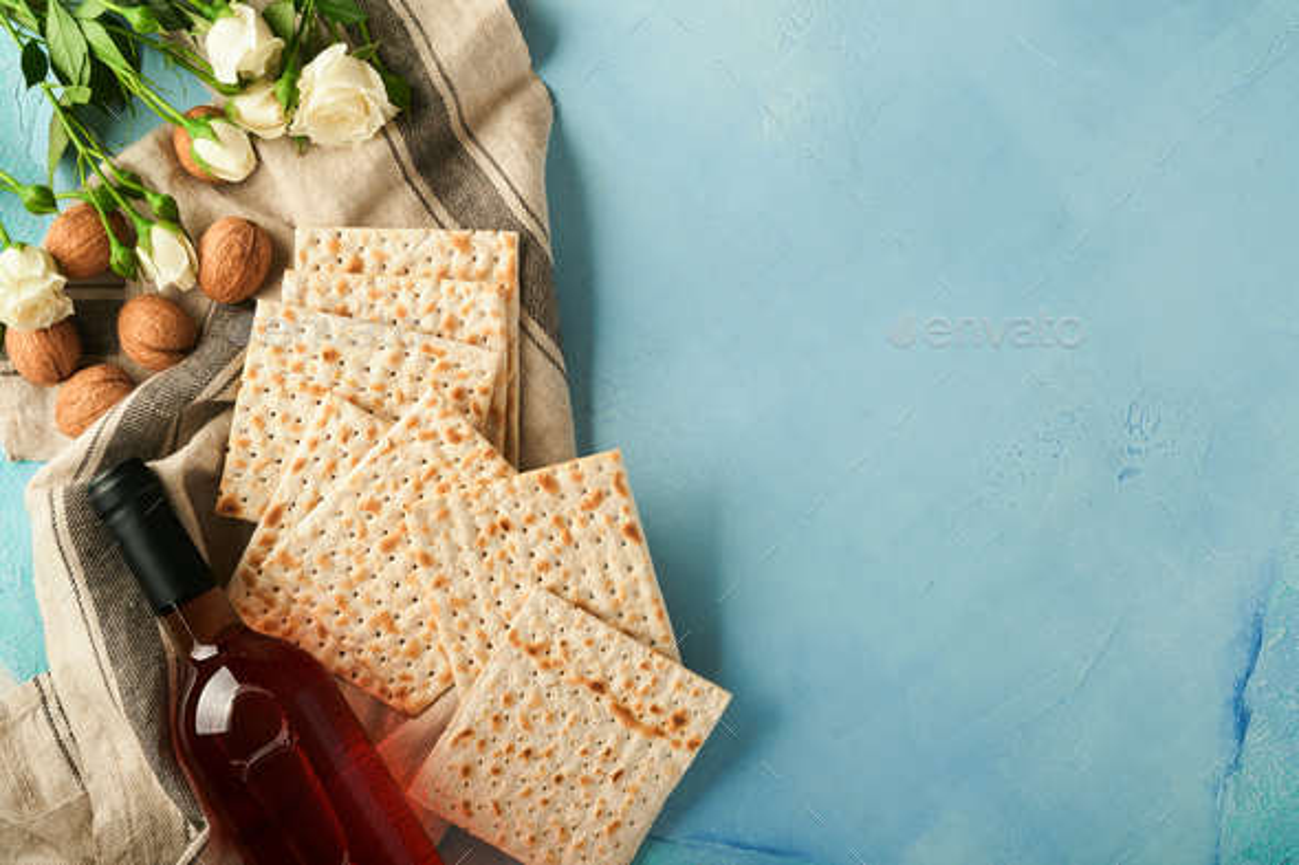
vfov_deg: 15.2
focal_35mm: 90
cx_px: 650
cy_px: 432
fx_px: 3246
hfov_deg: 22.6
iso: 160
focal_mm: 60
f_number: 10
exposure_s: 1/160
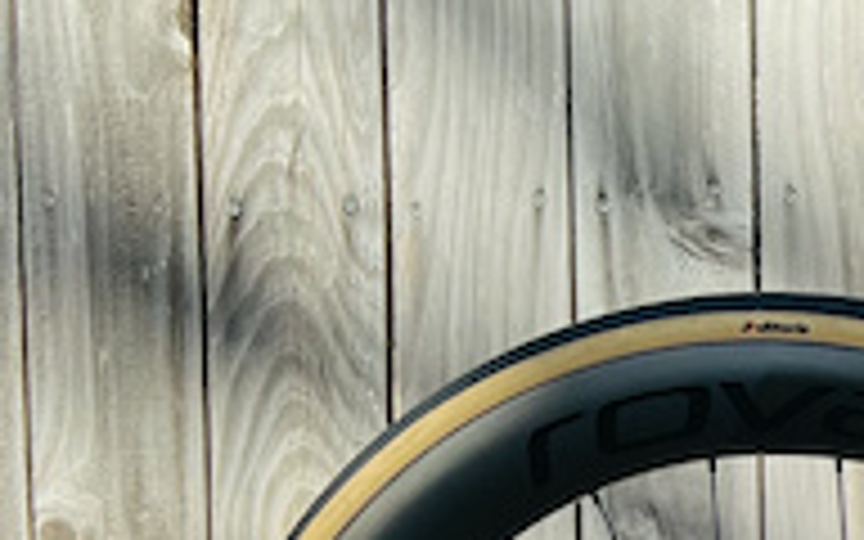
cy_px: 477
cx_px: 1724
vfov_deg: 11.3
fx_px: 2708
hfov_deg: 14.9
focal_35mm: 115
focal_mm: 5.7
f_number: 1.5
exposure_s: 1/1009
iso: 50
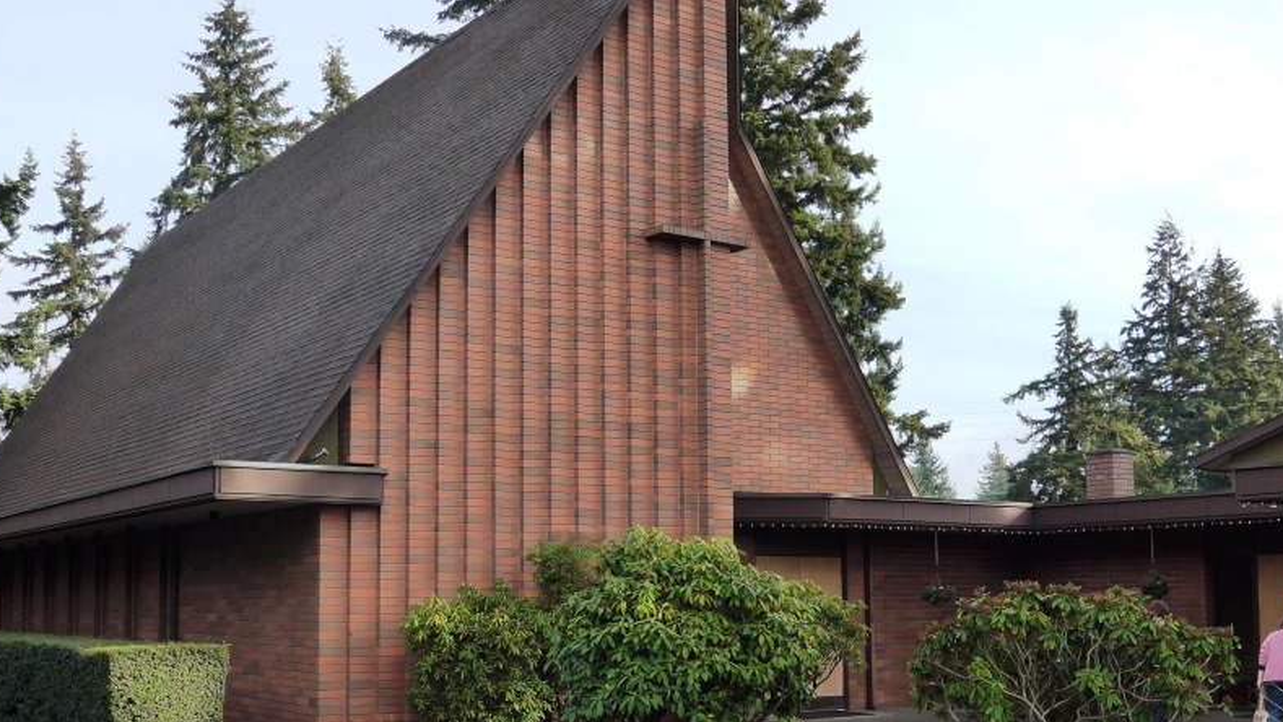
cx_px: 574
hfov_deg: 49.3
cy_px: 493
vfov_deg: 28.8
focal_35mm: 41
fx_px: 1395
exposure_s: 1/640
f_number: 2.8
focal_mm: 6
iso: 125
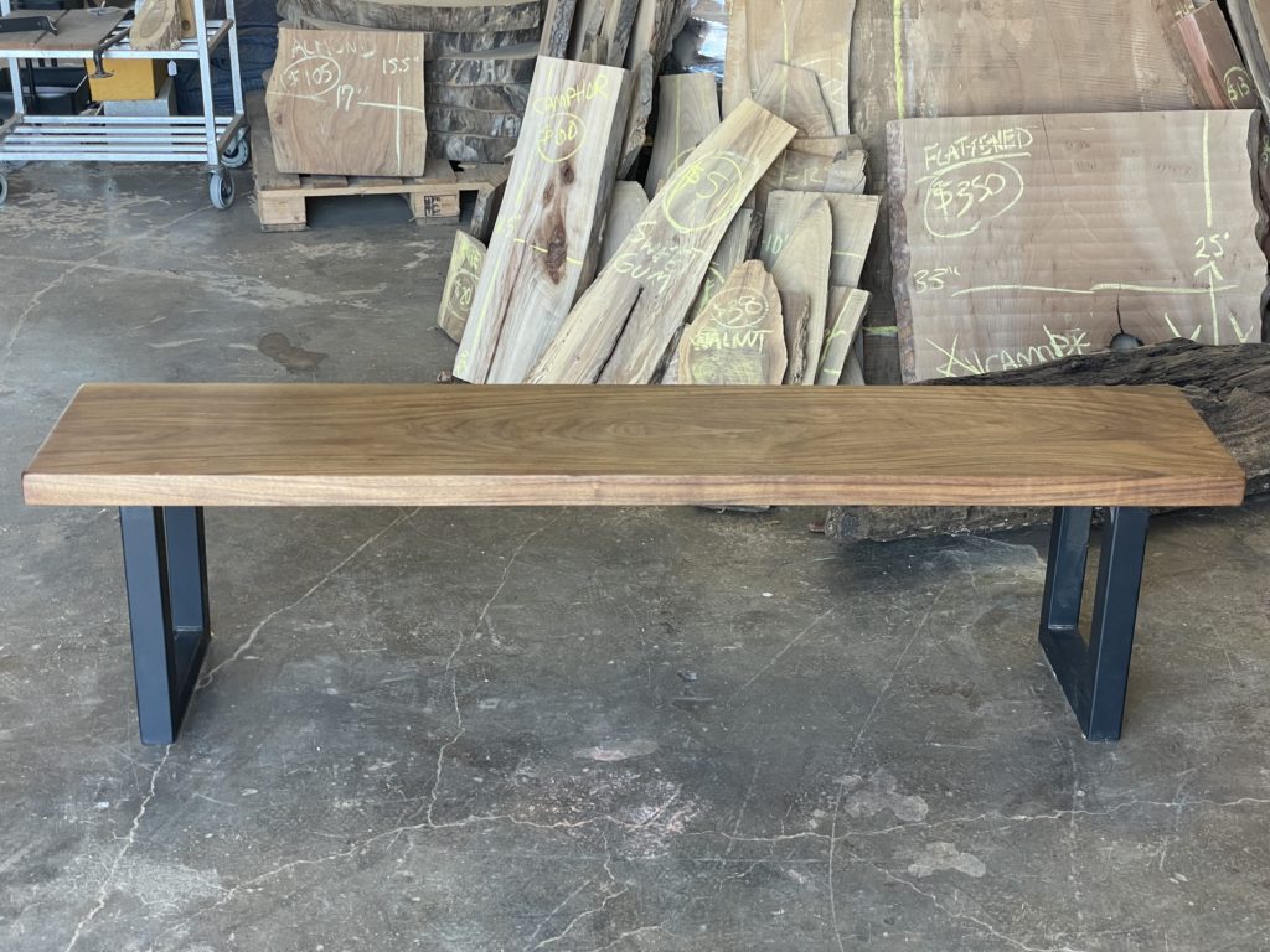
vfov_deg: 28.0
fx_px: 1908
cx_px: 635
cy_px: 476
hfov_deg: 36.8
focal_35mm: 52
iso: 100
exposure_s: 1/120
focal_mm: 6
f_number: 2
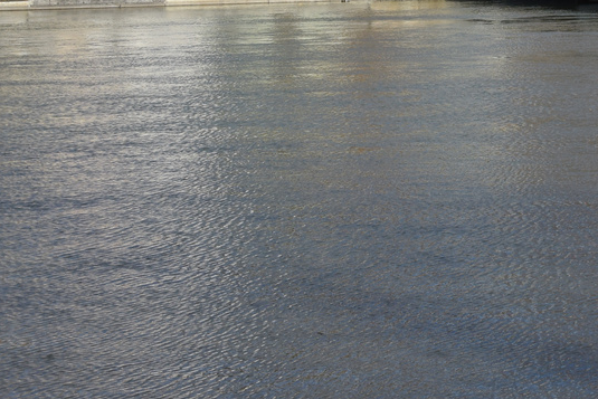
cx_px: 842
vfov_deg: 12.2
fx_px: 1811
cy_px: -113
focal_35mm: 109
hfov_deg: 17.3
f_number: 10
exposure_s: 1/400
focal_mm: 24
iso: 200
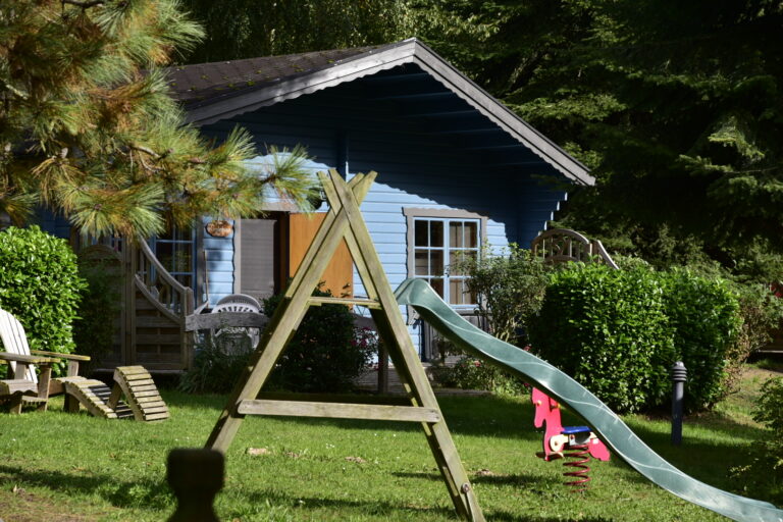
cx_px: 392
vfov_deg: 13.0
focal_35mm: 105
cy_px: 261
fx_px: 2284
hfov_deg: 19.5
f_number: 7.1
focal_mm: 105
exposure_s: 1/320
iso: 125
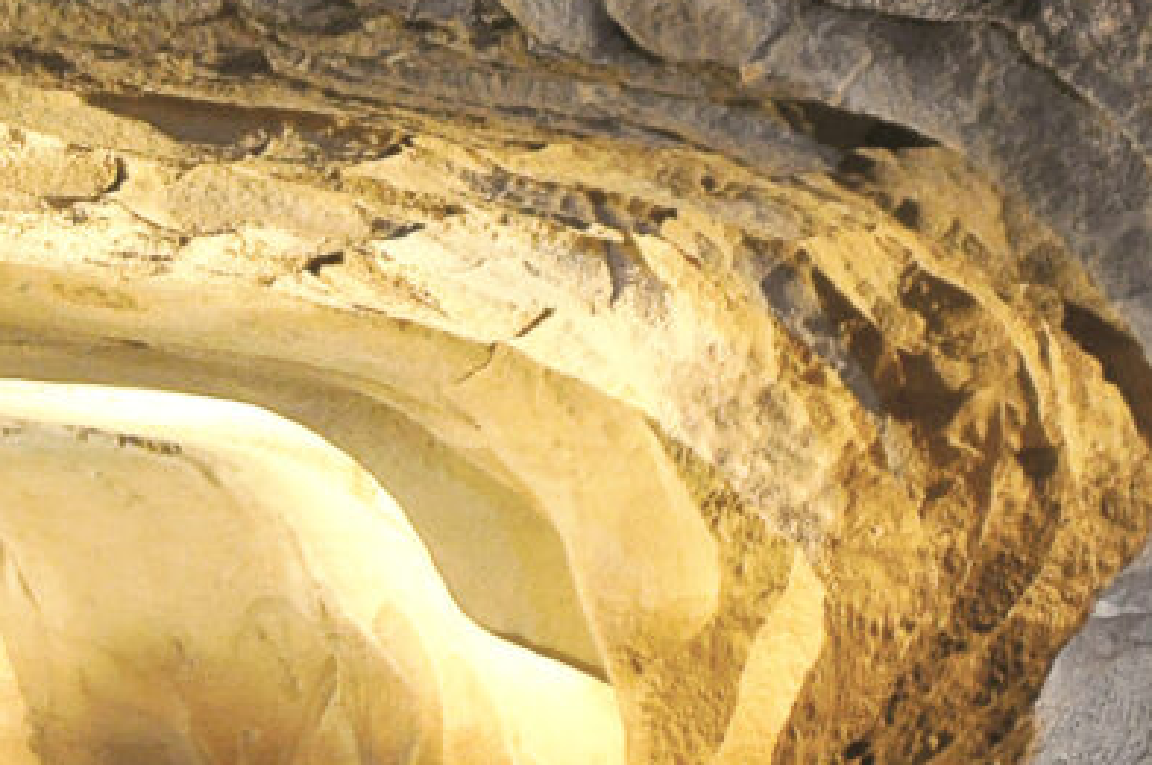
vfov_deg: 10.4
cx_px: -542
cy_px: 888
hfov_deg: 14.8
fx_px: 4123
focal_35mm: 129
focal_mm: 22
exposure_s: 13
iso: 800
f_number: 3.8
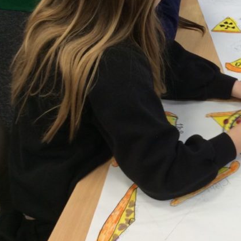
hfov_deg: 23.9
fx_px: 543
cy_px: 97
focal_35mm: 69
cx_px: 241
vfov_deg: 25.0
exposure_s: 1/25
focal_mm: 3.3
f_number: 2.4
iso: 40
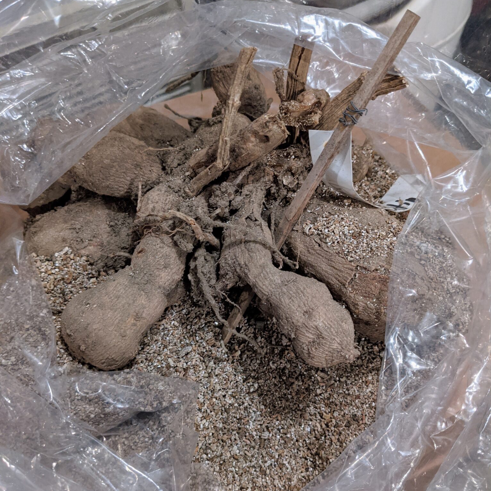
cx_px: 246
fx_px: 514
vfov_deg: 50.8
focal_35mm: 32
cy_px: 289
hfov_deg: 51.1
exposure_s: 1/24
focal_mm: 4.38
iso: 445
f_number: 1.73
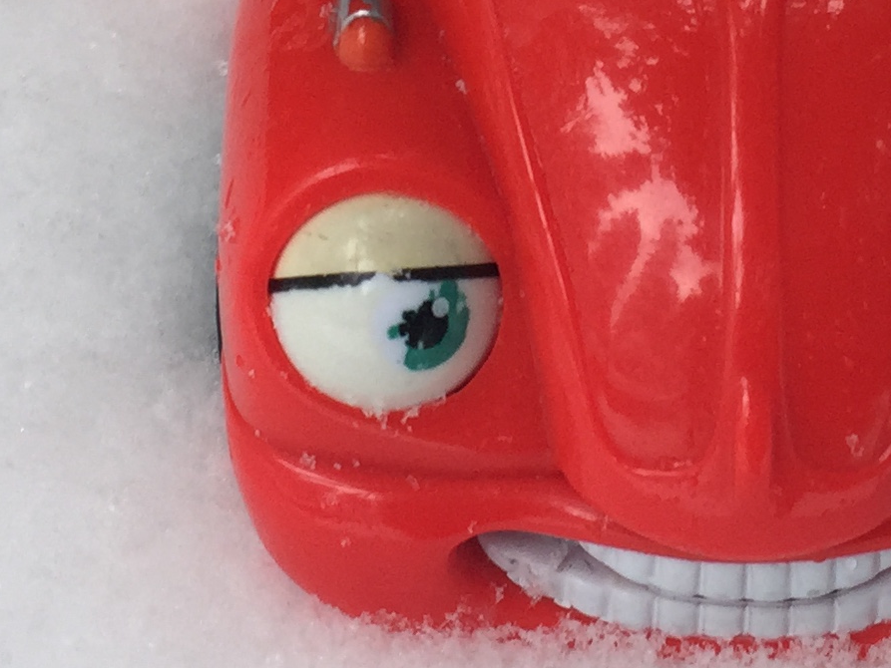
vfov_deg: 13.6
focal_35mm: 106
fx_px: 2729
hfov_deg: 18.5
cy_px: -122
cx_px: 555
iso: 32
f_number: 2.2
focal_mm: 4.15
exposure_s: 1/444
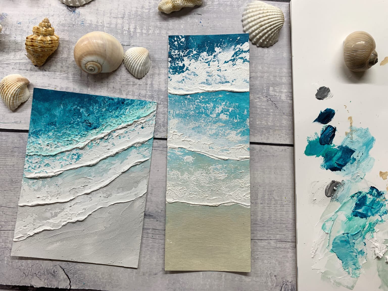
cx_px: 194
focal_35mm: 26
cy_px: 146
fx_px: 291
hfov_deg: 67.3
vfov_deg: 53.1
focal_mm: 4.25
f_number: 1.8
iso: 32
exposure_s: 1/100
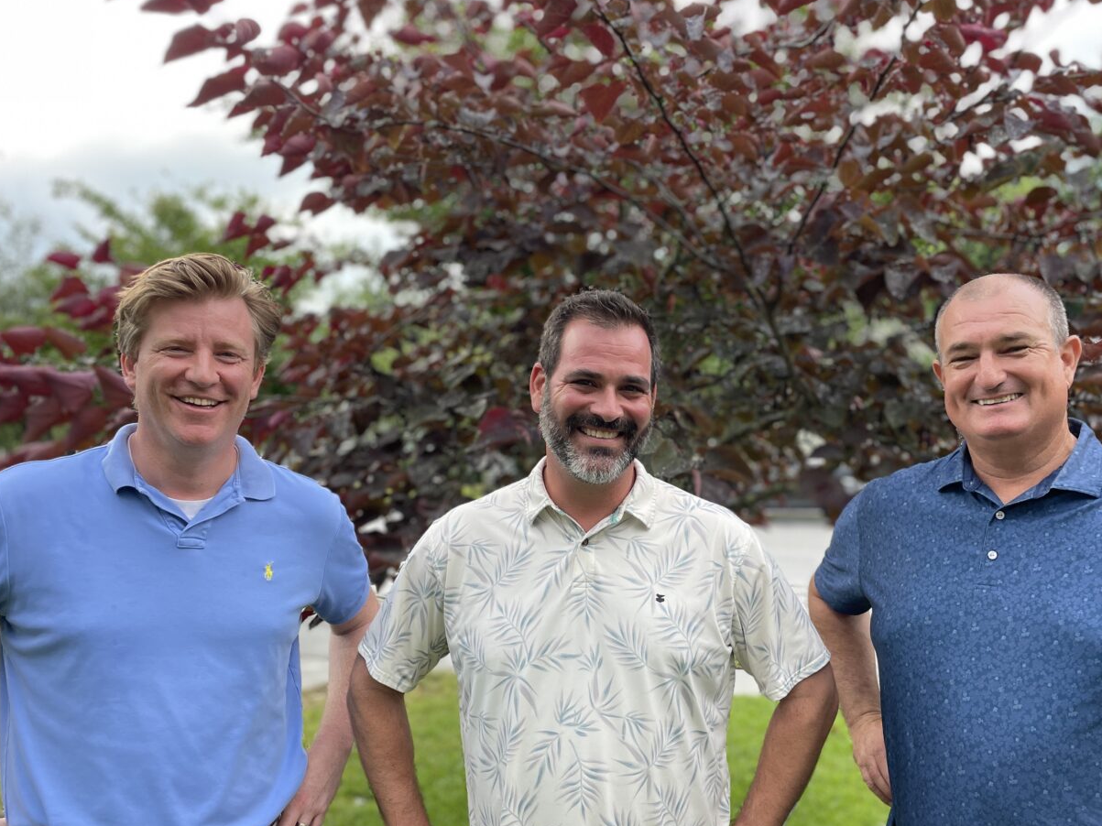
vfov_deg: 44.0
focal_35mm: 32
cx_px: 607
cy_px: 480
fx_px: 1019
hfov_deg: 56.7
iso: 50
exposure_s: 1/378
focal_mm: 4.2
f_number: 1.6
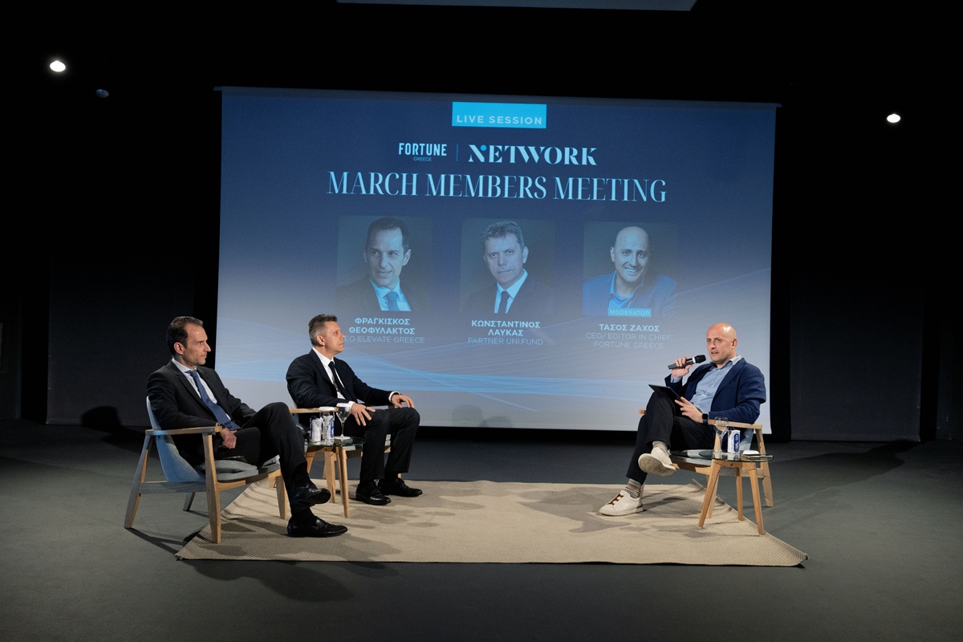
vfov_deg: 40.0
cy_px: 321
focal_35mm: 33
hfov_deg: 57.2
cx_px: 482
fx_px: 883
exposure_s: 1/125
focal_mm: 33
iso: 1600
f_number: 5.6
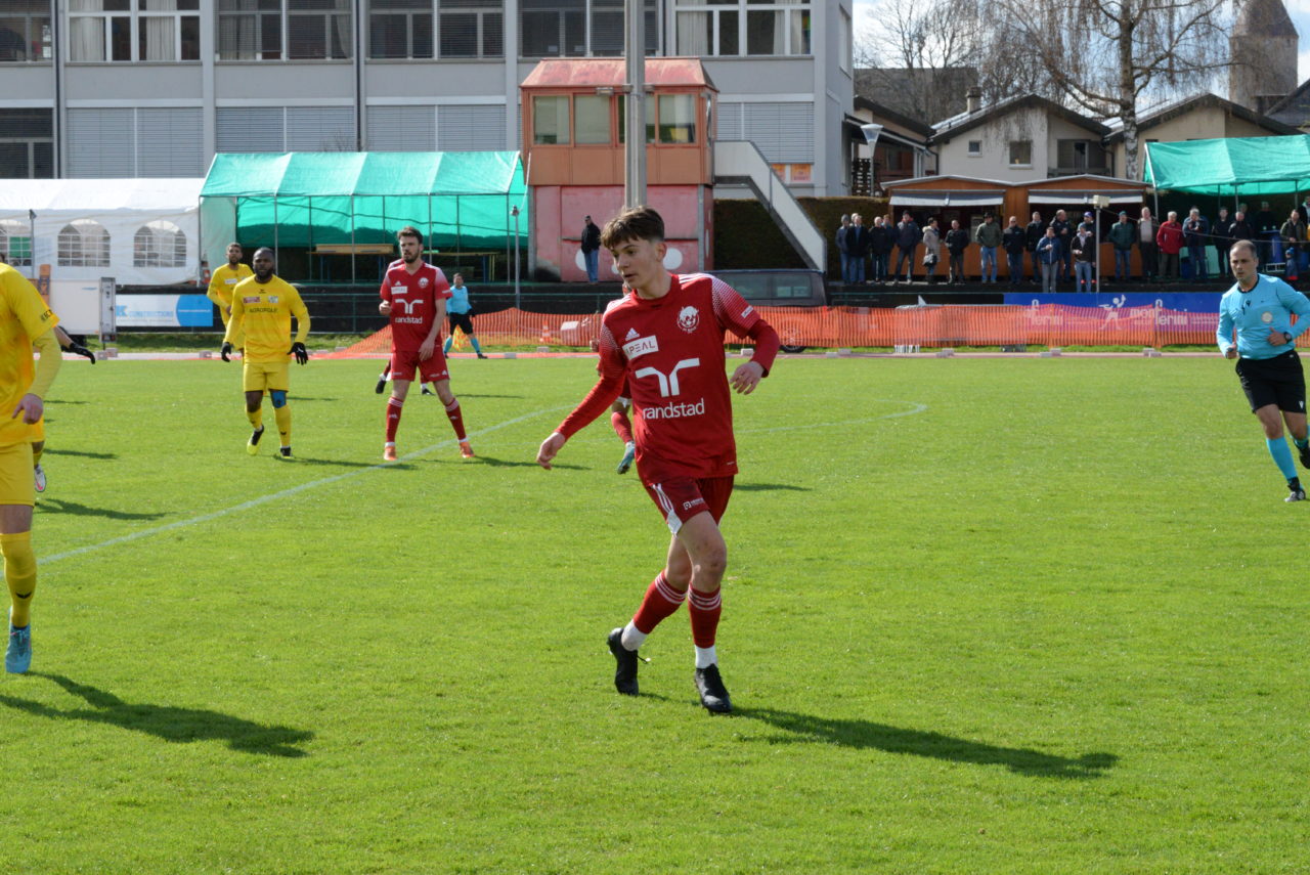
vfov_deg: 14.0
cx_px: 655
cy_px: 438
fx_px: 3568
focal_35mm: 98
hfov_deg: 20.8
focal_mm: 98
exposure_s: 1/1000
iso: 3200
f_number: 20
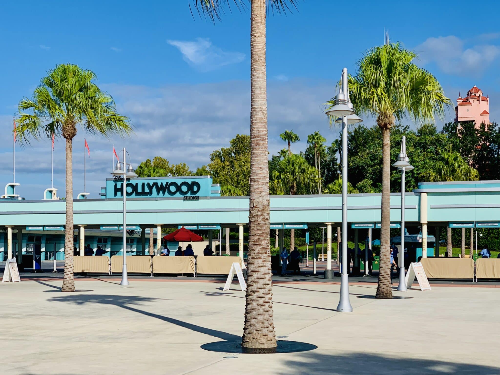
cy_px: 188
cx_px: 250
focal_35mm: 52
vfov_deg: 28.0
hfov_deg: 36.8
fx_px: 751
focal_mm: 6
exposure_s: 1/1712
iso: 16
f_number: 2.4
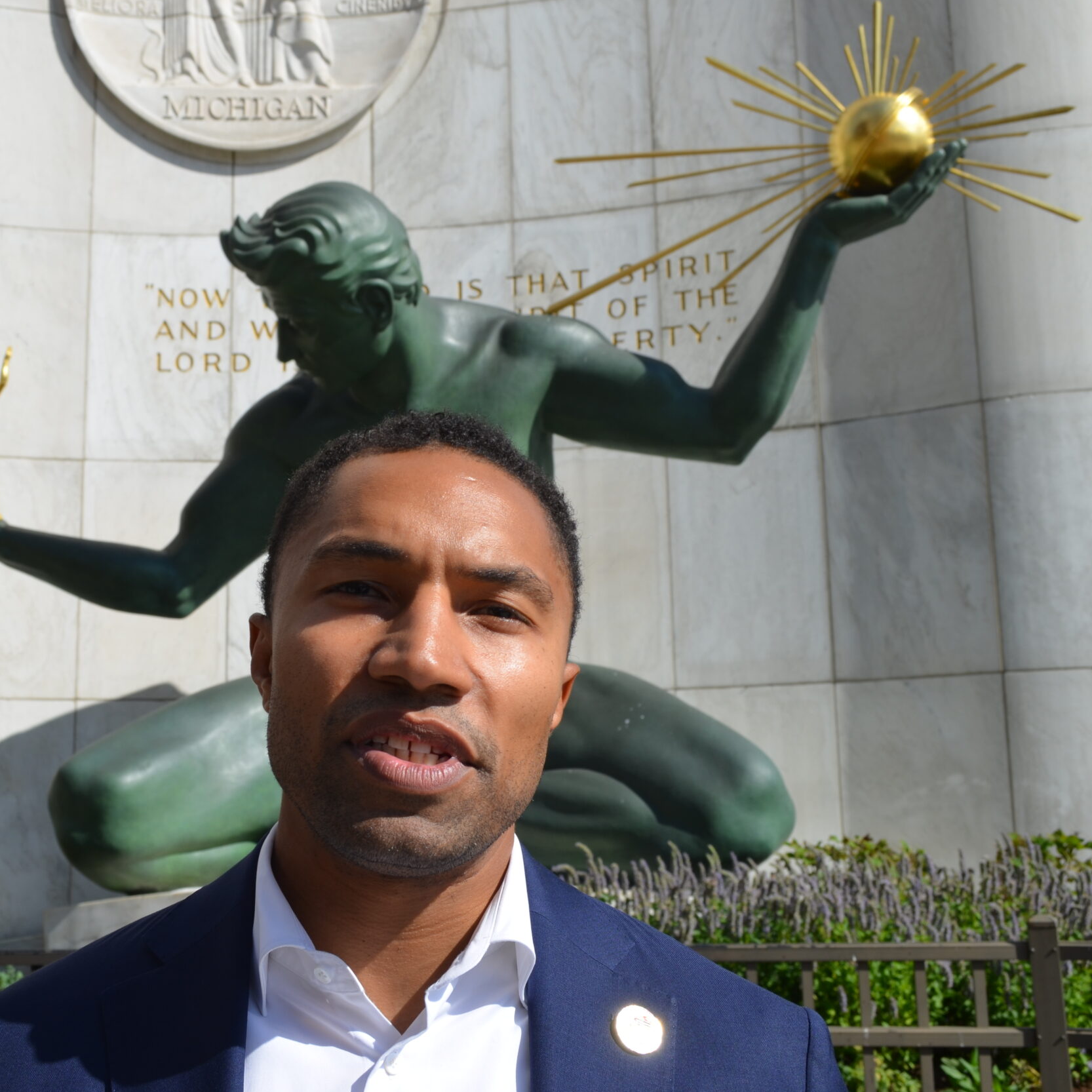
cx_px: 388
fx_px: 1535
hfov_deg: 38.8
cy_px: 544
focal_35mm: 43
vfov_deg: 39.2
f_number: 9
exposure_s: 1/320
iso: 100
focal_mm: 22
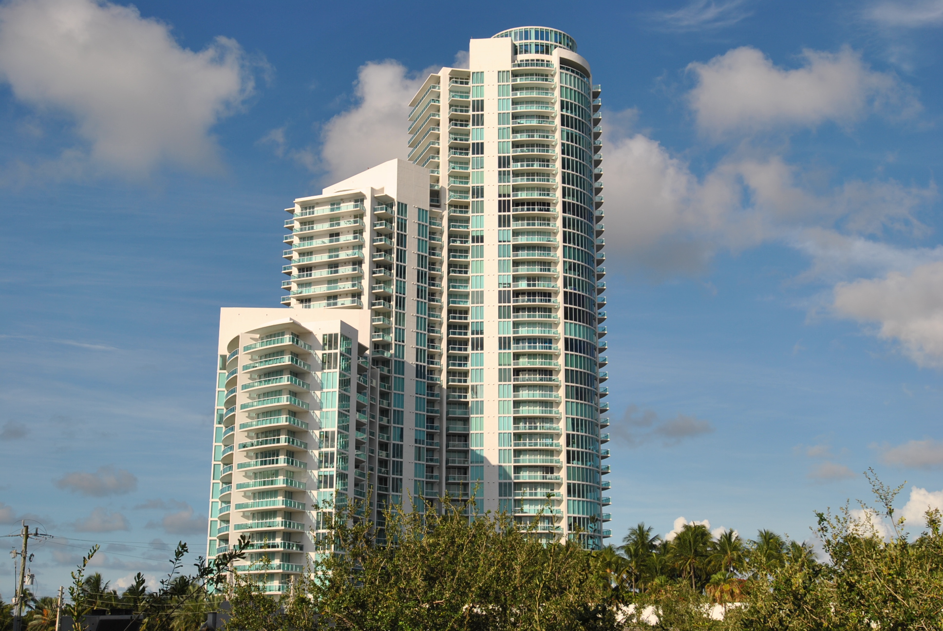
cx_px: 472
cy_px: 316
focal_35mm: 45
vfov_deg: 29.9
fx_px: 1180
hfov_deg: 43.6
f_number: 9
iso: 100
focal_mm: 30
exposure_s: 1/320
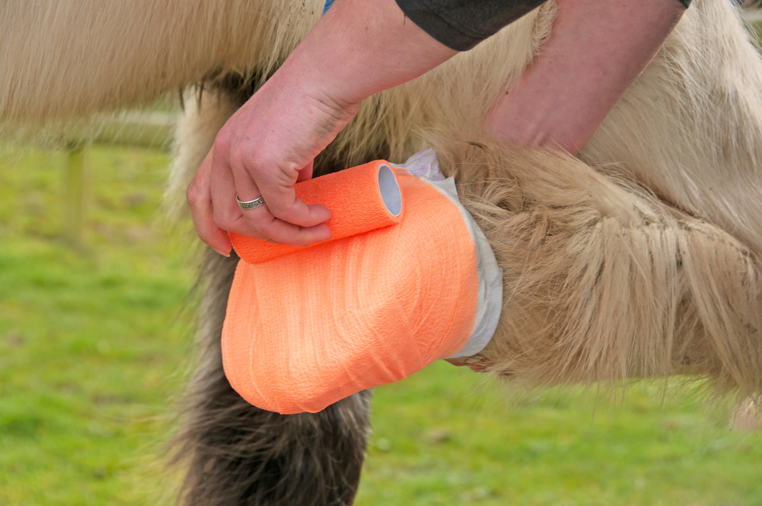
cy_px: 253
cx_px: 381
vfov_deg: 11.1
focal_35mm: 123
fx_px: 2600
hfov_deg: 16.7
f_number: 8
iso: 200
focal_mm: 82
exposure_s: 1/250
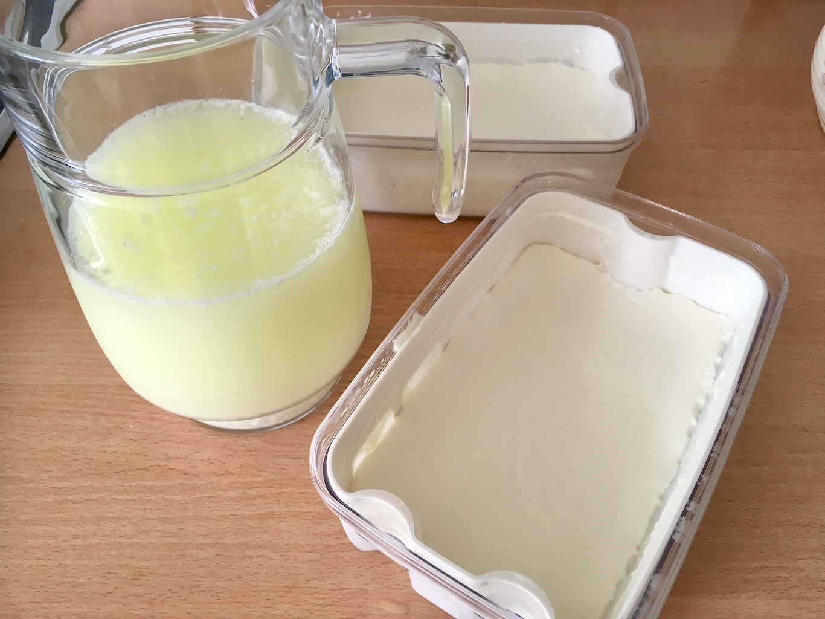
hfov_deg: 61.7
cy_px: 310
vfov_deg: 48.2
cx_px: 412
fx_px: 691
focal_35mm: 29
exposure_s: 1/33
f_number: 2.2
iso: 64
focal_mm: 4.15
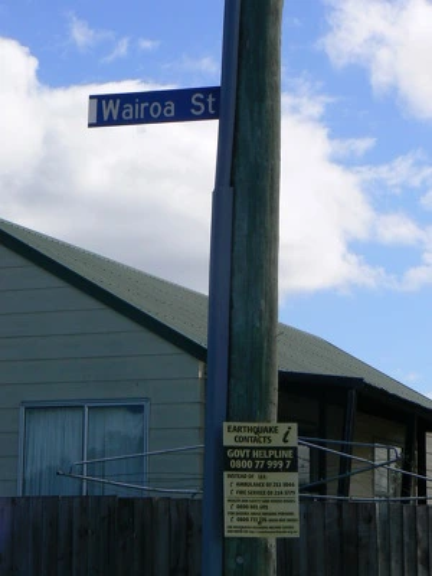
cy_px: 288
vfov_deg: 20.2
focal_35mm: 97
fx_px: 1614
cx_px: 216
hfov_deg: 15.2
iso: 80
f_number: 8
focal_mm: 16.2
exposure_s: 1/500
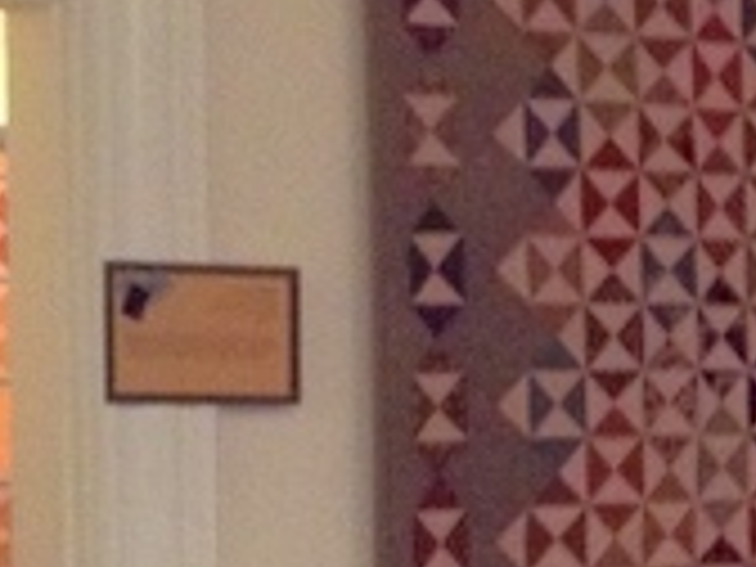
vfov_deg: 8.9
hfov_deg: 11.4
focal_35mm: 167
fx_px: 3647
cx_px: 1102
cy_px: 508
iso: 320
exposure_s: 1/15
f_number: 2.4
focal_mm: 4.28
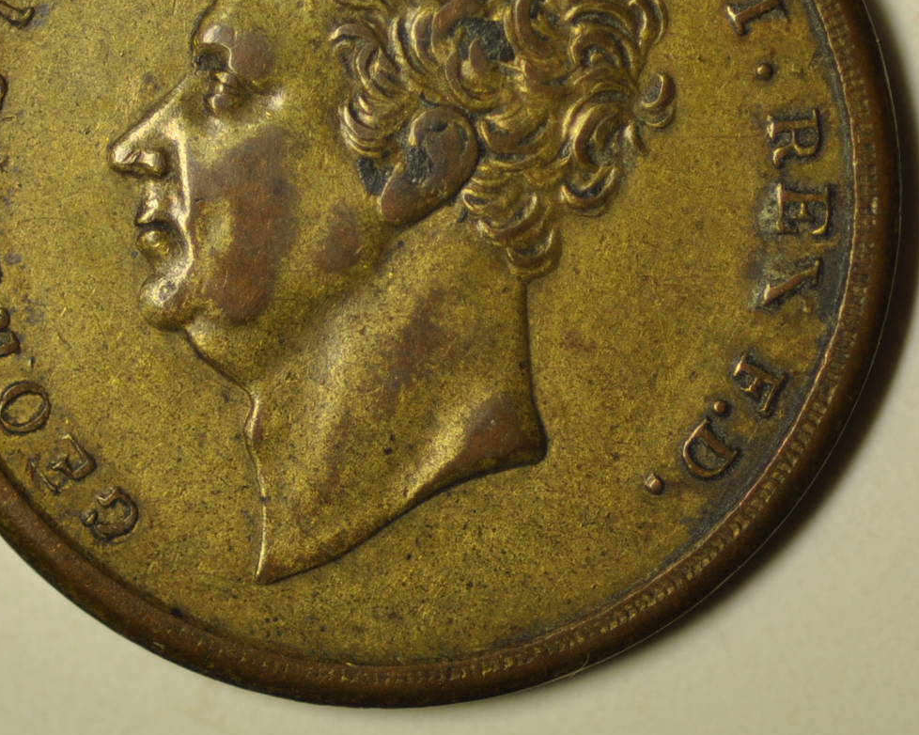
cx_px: 395
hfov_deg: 10.4
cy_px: 229
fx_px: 5031
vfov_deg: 8.3
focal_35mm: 185
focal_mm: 60
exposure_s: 1/250
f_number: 4
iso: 400
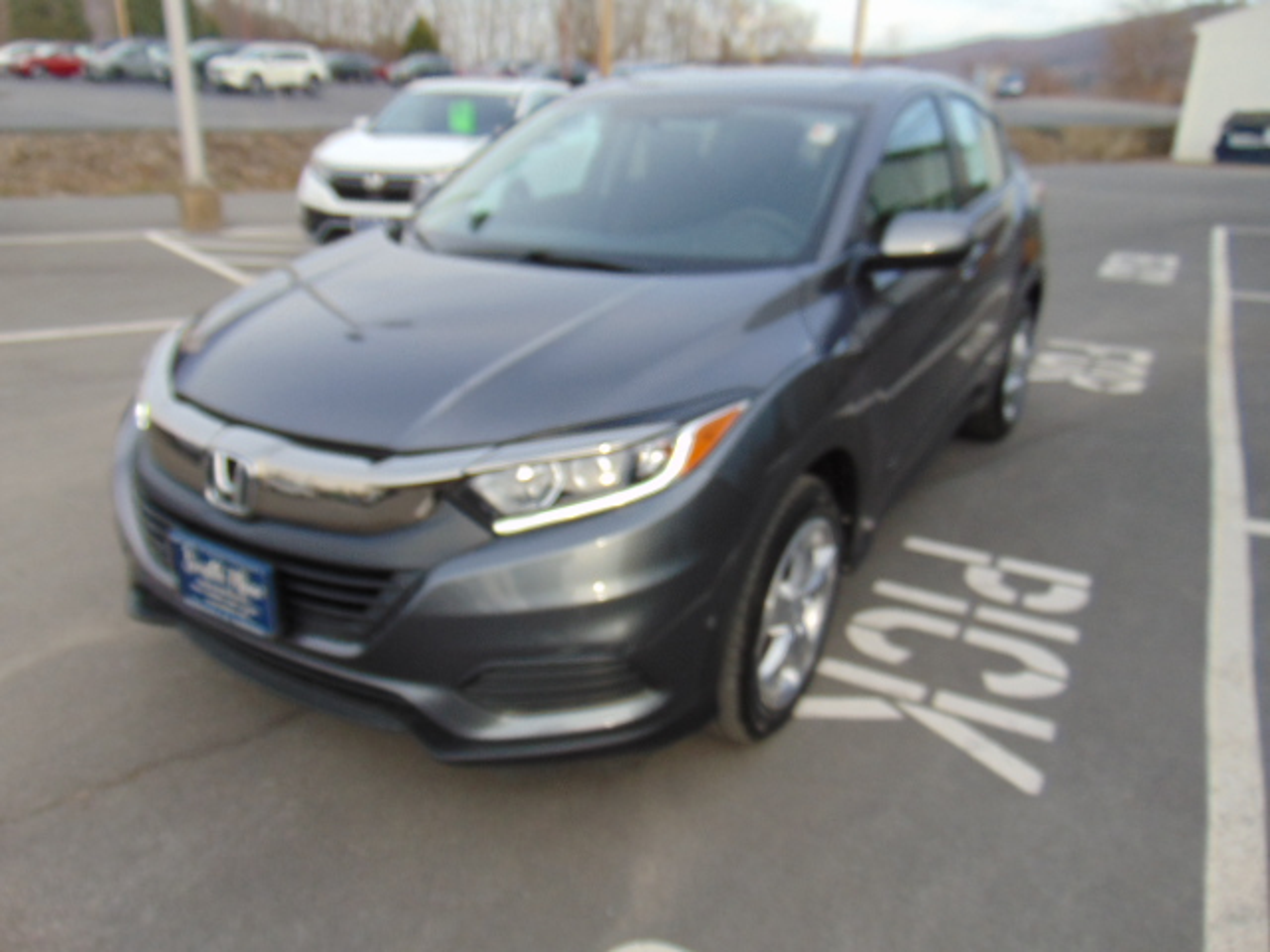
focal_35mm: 25
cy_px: 476
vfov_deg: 54.9
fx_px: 917
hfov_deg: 69.4
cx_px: 635
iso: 80
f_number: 3
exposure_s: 1/320
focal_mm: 4.5
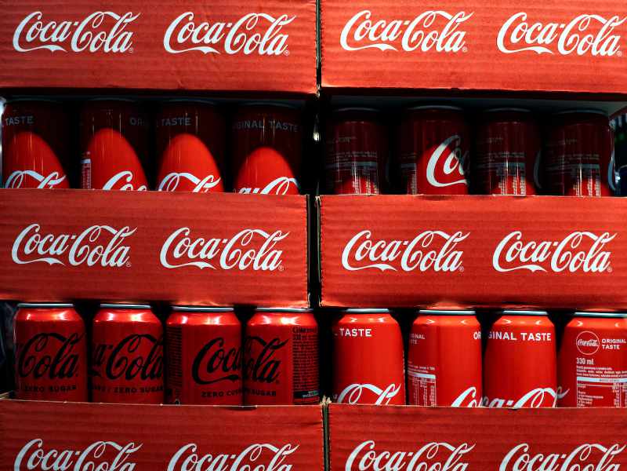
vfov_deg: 37.7
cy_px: 236
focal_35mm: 38
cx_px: 314
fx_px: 688
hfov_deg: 49.0
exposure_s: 1/100
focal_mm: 19
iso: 400
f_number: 3.5
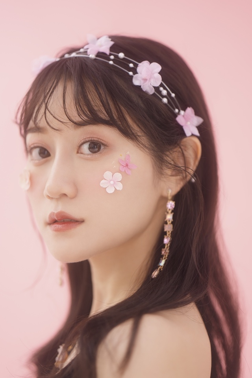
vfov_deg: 23.9
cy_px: 189
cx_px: 126
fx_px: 892
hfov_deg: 16.1
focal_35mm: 85
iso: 100
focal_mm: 85
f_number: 1.8
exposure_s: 1/125
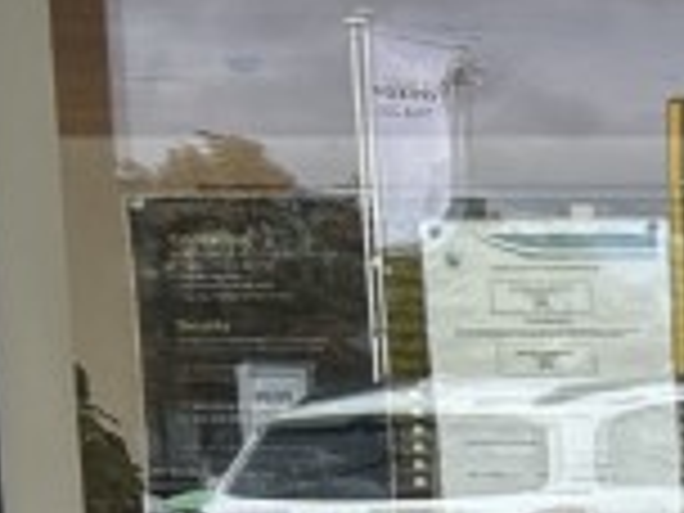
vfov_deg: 7.1
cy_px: 778
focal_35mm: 205
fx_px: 4051
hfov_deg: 7.8
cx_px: 2318
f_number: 1.5
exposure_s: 1/191
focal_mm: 5.7
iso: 40
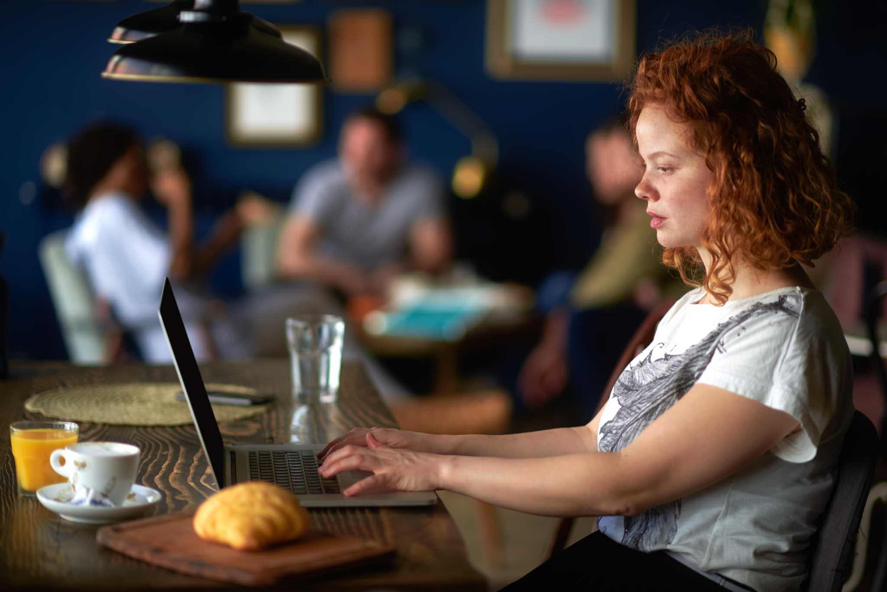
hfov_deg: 23.9
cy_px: 296
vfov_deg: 16.1
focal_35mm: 85
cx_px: 444
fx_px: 2095
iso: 64
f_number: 1.4
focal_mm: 85
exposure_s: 1/250
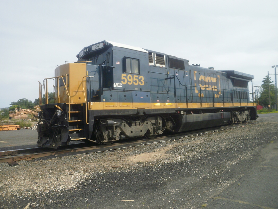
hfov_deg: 58.3
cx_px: 139
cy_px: 104
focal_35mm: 31
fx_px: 249
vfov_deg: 45.5
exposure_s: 1/160
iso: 100
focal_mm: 5.45
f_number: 8.5
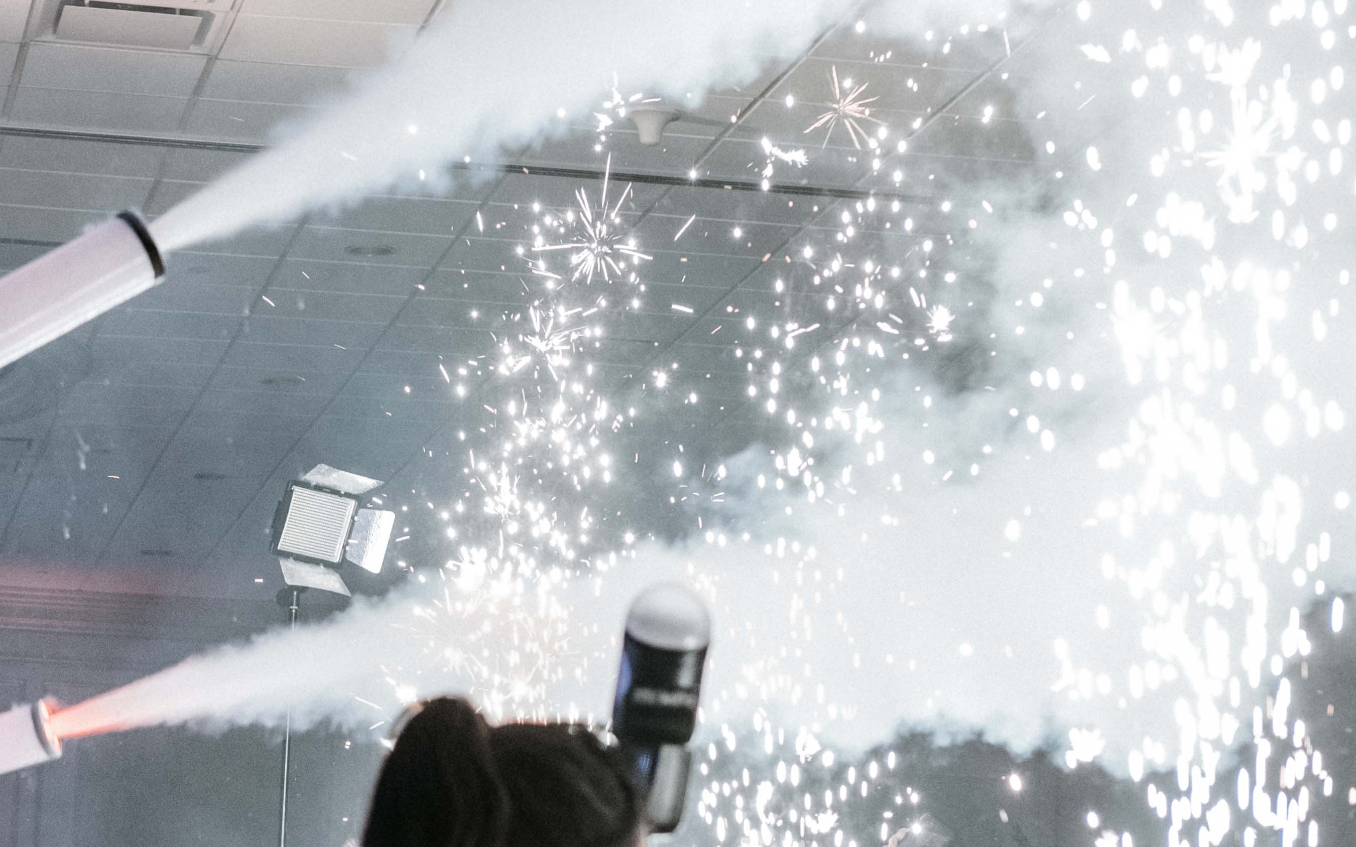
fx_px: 4435
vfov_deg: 10.9
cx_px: 478
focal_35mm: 120
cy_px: 552
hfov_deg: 17.4
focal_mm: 35
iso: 1250
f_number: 2.8
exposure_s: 1/400
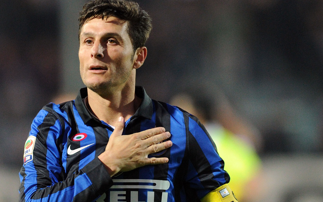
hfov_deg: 5.1
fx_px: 3600
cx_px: 161
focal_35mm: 409
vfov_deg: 3.2
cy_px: 101
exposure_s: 1/800
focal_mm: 400
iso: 2500
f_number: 3.5
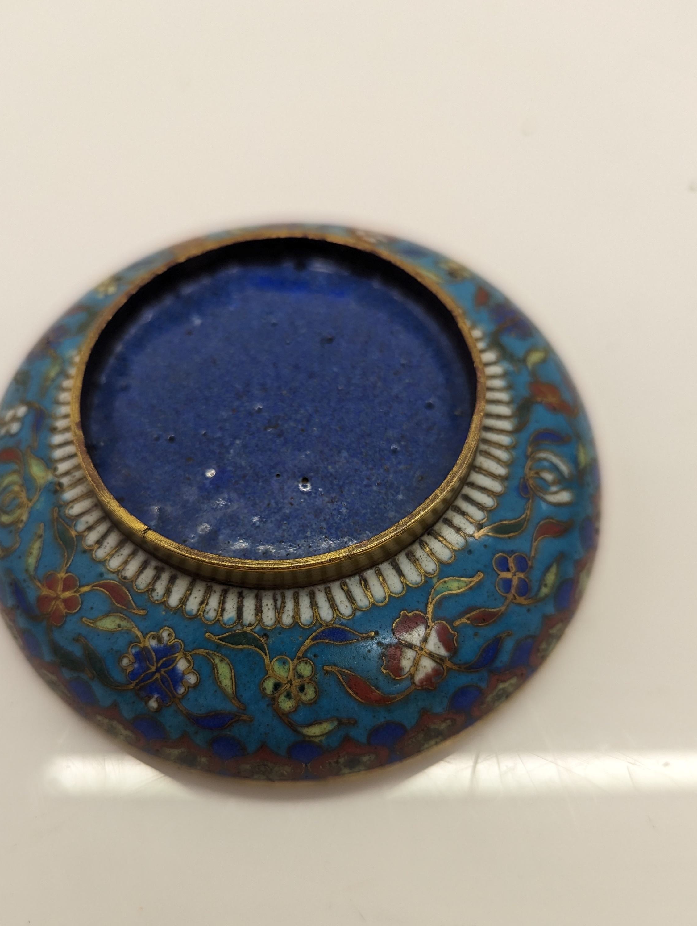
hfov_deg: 49.8
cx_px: 311
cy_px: 528
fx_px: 750
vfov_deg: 63.1
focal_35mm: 28
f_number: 1.85
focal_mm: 6.81
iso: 155
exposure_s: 1/187
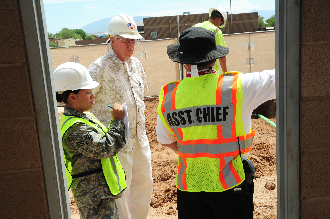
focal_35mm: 40
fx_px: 366
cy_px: 110
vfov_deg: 33.4
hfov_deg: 48.5
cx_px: 165
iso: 200
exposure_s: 1/100
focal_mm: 40
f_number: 18
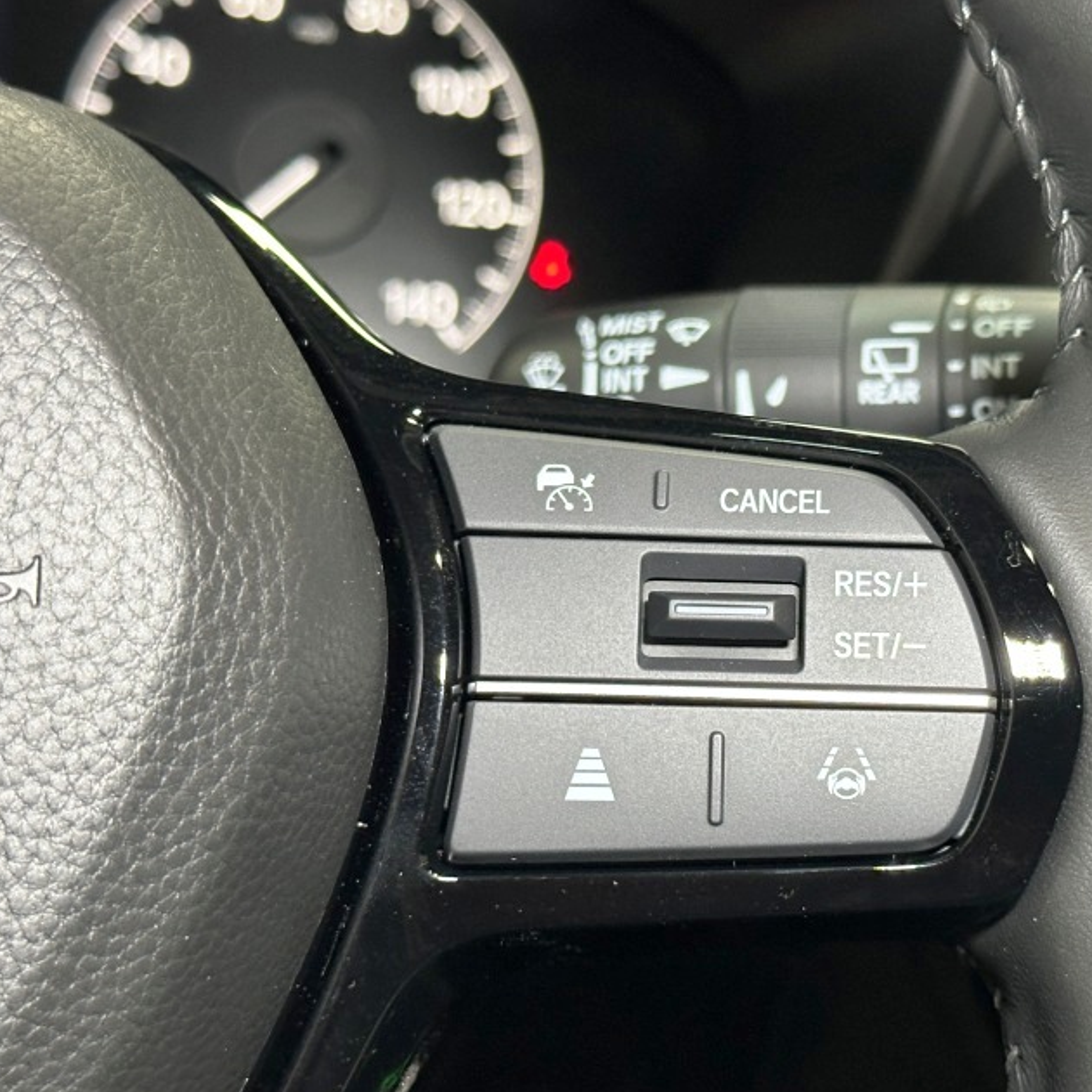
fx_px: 2463
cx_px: 721
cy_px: 636
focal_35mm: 69
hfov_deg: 24.9
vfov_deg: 25.0
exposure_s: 1/40
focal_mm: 6.86
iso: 400
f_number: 1.78
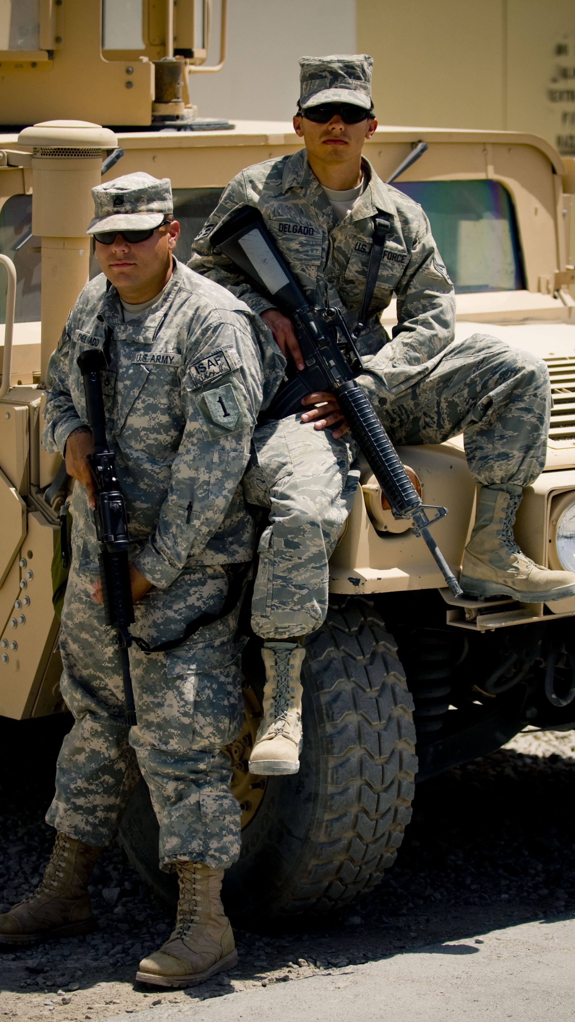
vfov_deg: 17.4
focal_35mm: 123
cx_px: 267
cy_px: 512
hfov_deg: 9.9
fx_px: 3334
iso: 200
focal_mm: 78
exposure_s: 1/3200
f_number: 2.8
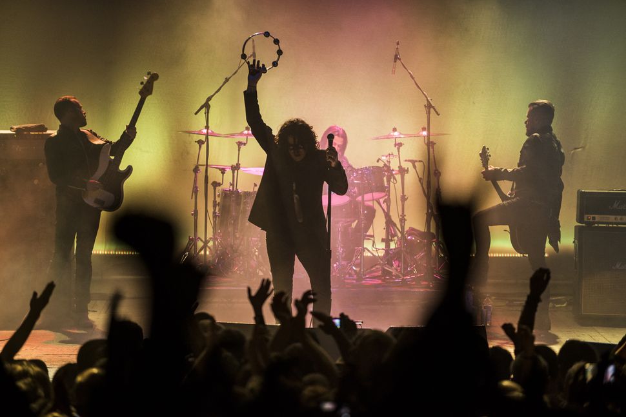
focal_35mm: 200
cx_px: 313
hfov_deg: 10.3
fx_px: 3478
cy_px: 208
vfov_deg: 6.9
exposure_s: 1/320
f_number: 2.8
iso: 2000
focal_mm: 200
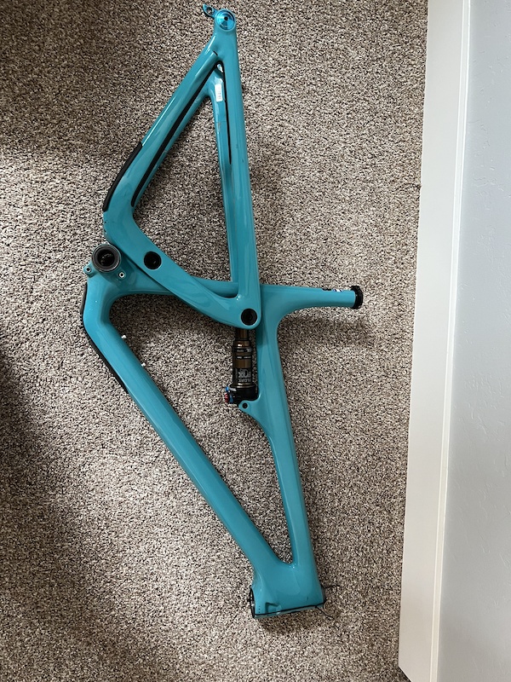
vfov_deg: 67.3
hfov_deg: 53.1
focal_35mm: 26
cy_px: 341
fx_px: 512
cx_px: 256
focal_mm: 5.7
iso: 320
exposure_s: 1/60
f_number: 1.5
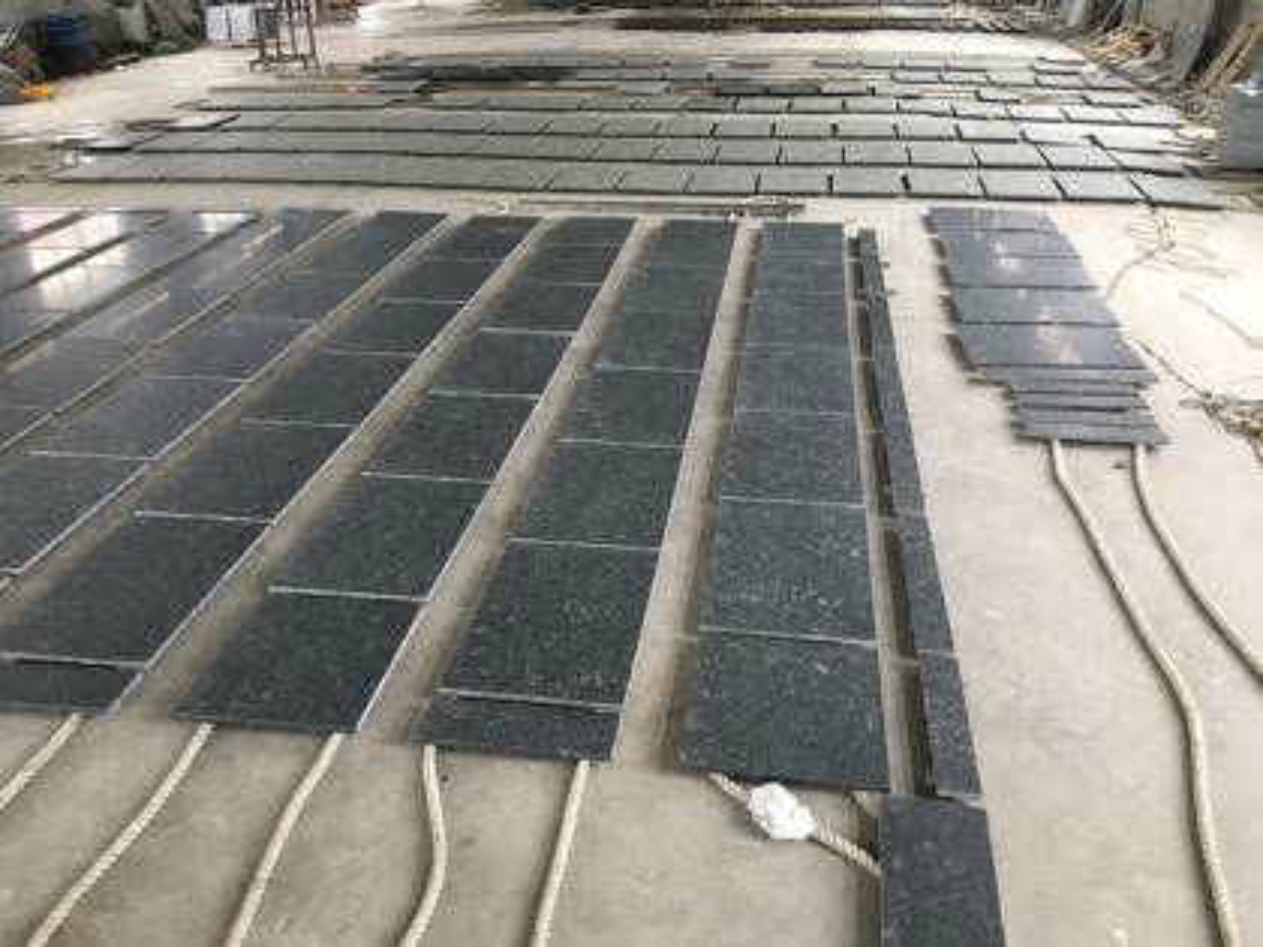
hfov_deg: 61.7
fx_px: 1058
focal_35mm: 29
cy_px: 474
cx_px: 632
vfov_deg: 48.2
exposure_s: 1/33
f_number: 2.2
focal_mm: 4.15
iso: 125
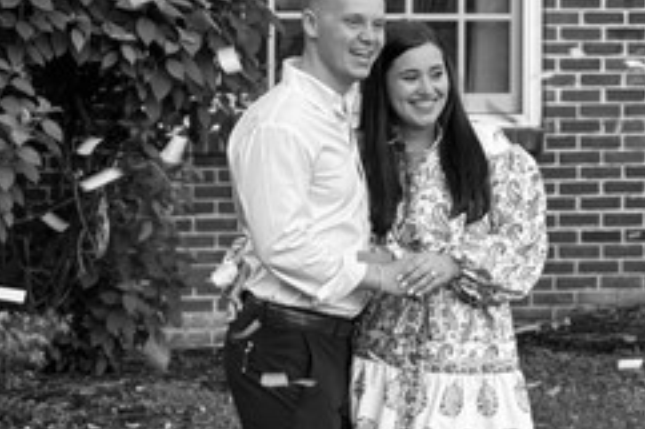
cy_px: 56
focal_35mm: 132
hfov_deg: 15.5
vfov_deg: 10.3
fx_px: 2363
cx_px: 429
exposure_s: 1/60
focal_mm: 6.76
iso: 125
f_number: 1.78
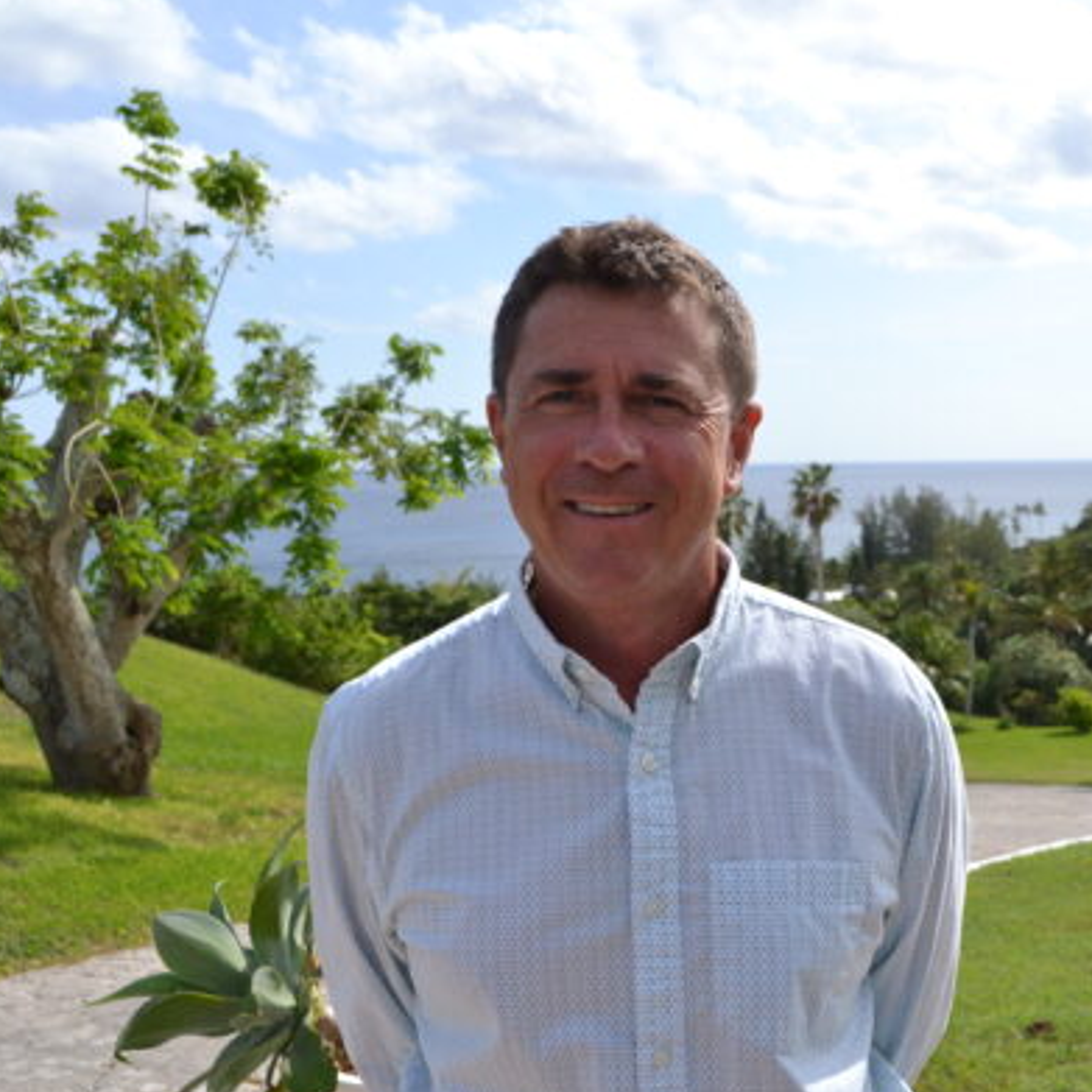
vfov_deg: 36.1
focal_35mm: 47
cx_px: 642
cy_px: 547
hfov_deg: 36.0
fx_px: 1677
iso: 100
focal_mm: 24
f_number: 8
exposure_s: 1/250
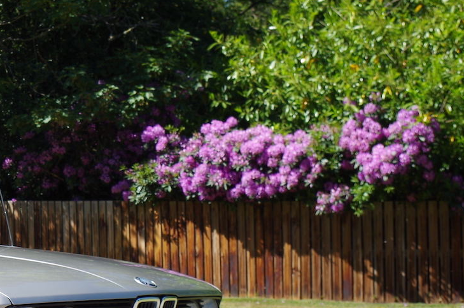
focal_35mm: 107
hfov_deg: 17.7
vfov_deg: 12.7
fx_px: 1376
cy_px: 128
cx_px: -171
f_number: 5
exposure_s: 1/200
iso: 100
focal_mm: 26.25
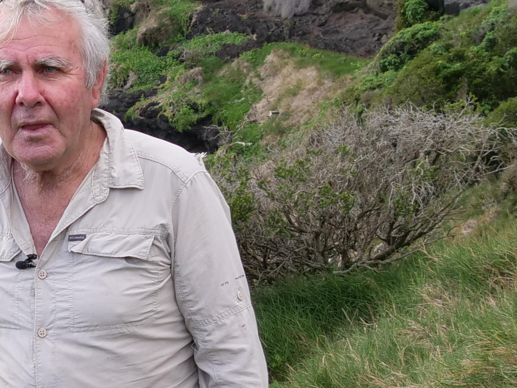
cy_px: 337
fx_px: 1703
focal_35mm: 114
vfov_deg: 12.9
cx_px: -163
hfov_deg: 16.3
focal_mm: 14
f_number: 5
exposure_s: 1/200
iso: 200
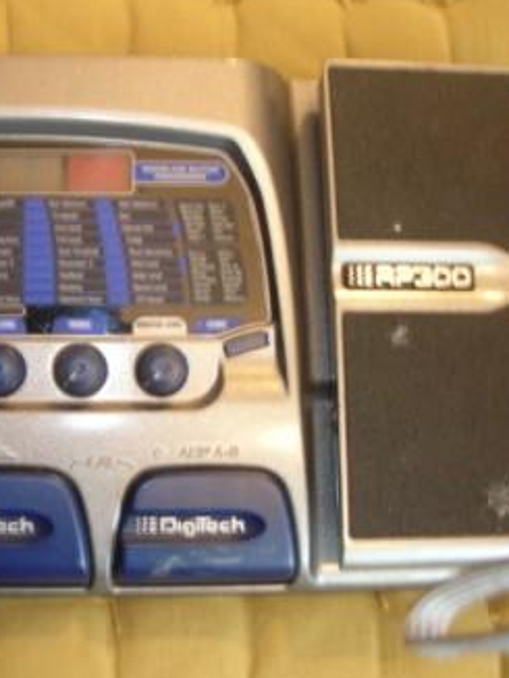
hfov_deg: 29.6
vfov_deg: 39.6
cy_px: 340
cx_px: 106
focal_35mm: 48
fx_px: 940
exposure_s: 1/4.9
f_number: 2.8
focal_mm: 5.8
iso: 200
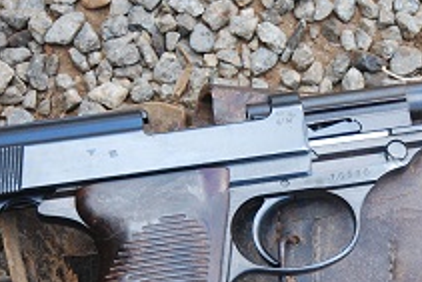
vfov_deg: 9.0
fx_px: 1753
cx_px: 326
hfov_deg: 13.7
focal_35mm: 149
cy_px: 373
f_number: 5
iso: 200
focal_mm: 35
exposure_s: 1/100
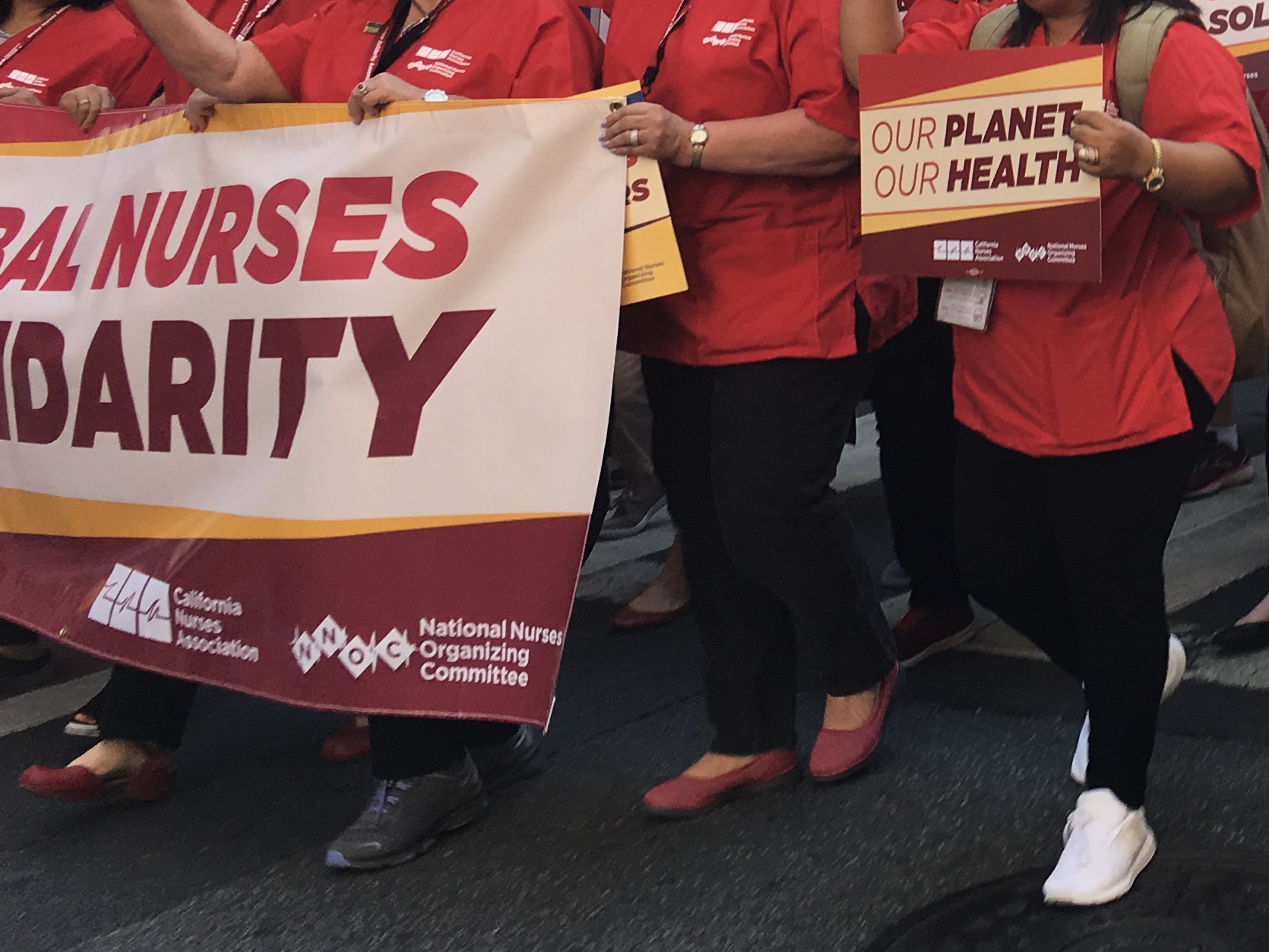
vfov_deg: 20.2
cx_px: 1423
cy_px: -70
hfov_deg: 25.6
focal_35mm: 70
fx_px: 2567
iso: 25
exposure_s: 1/158
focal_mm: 4.15
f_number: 2.2
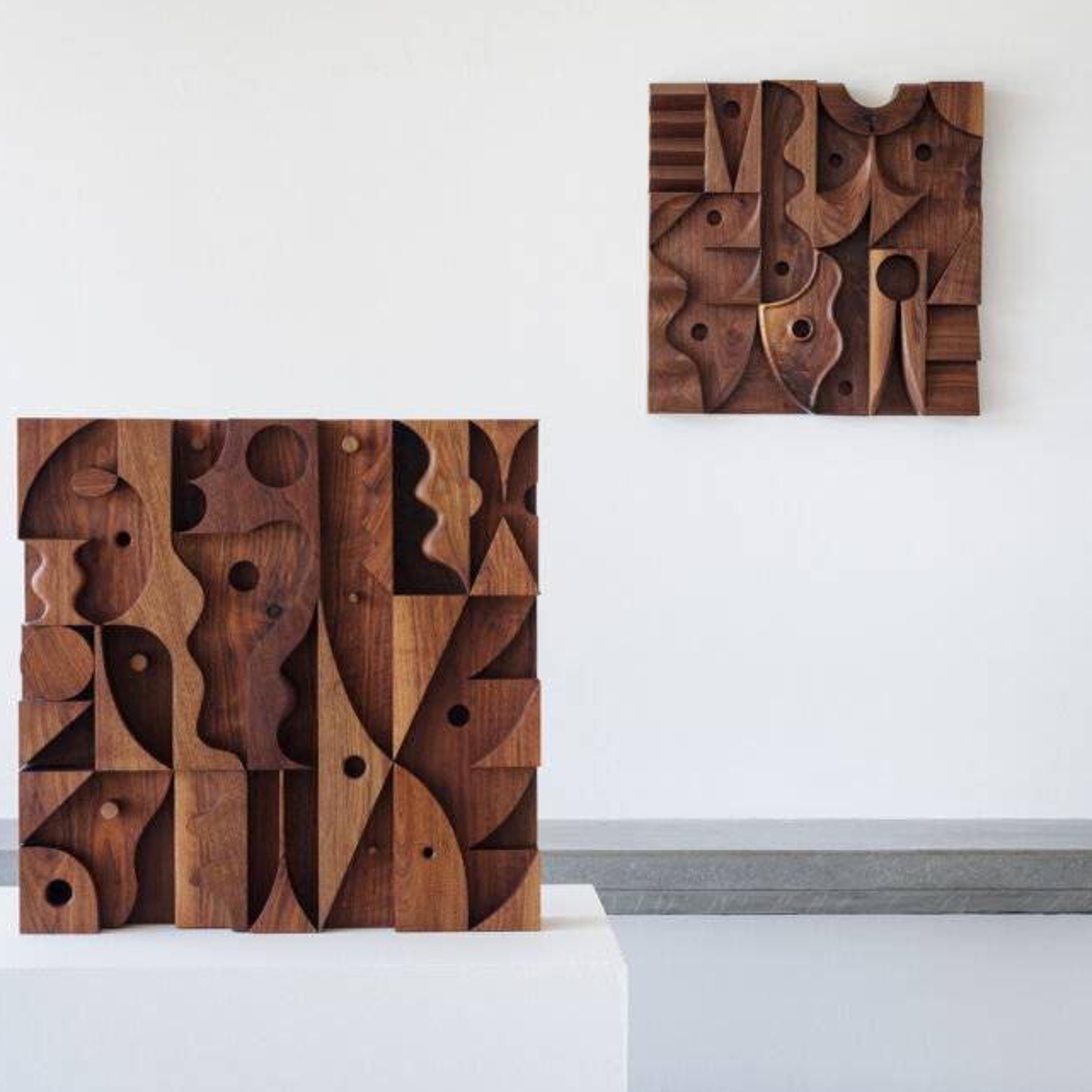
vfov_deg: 24.7
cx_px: 480
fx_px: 2498
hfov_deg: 24.6
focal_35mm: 70
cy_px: 546
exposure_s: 1/2.5
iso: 100
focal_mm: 75
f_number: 13
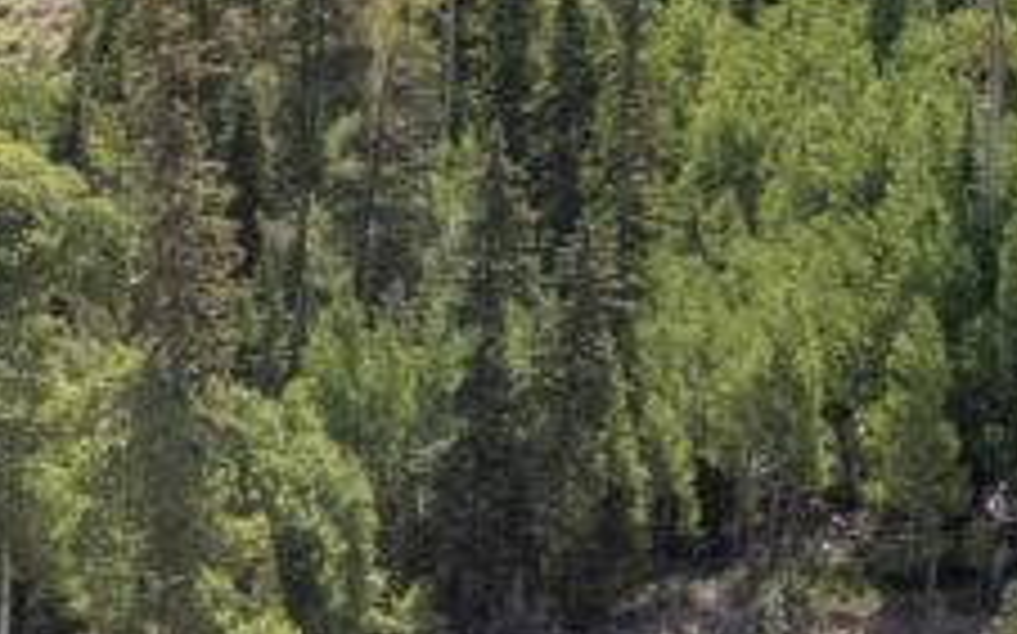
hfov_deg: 9.5
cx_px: -1472
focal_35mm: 194
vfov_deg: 6.7
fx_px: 5374
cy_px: 798
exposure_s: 1/200
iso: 100
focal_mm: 10.26
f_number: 5
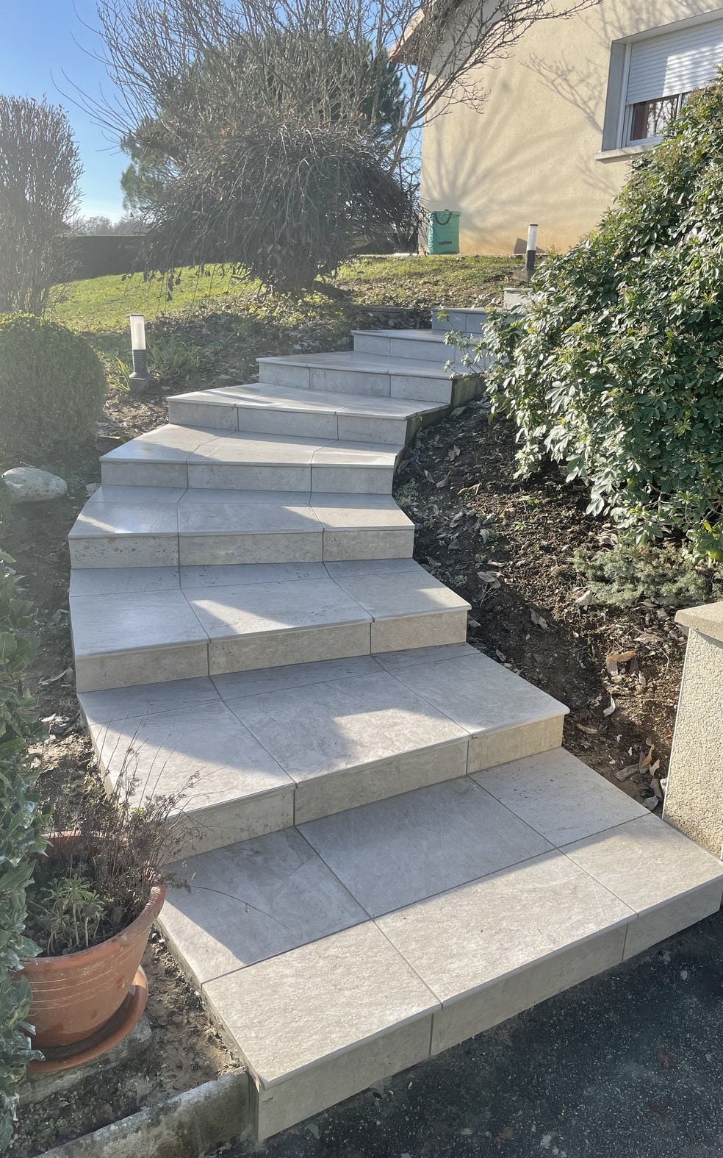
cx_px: 376
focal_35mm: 28
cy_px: 587
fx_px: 883
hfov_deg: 44.5
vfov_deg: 66.5
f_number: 1.6
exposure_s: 1/1490
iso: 32
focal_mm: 4.2
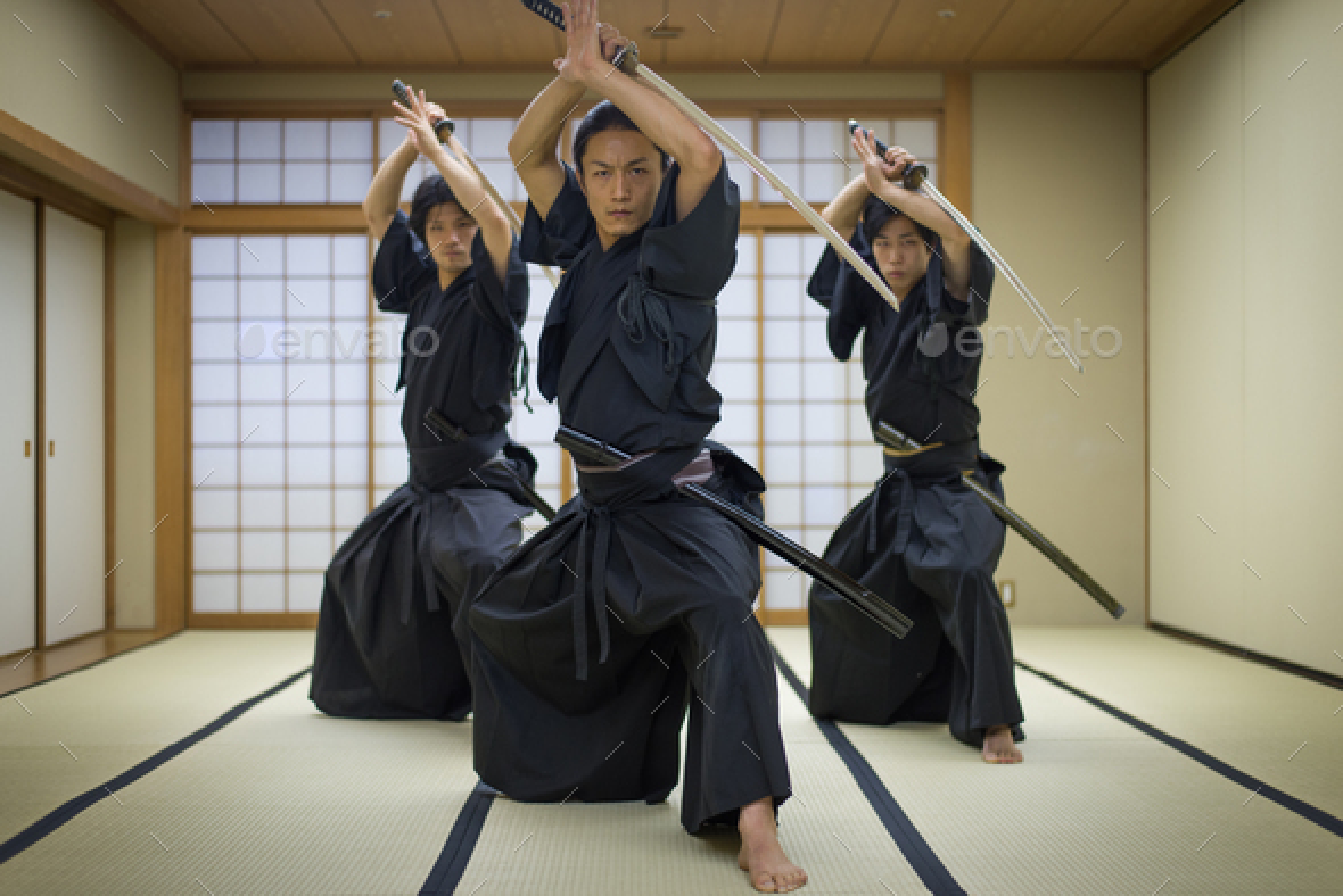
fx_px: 1866
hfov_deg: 39.6
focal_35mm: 50
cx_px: 672
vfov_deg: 27.0
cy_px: 448
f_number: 1.8
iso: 250
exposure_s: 1/100
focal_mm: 50
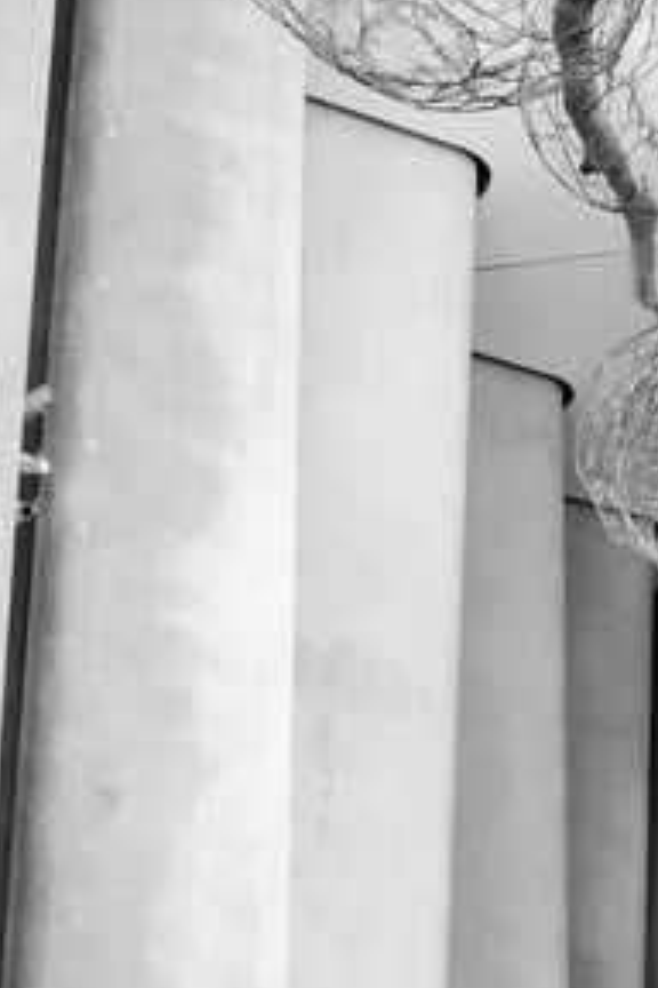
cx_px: 555
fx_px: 2275
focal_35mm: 83
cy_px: 1053
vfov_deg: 23.2
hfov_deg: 16.3
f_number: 4.4
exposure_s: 1/70
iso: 6400
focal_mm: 25.6
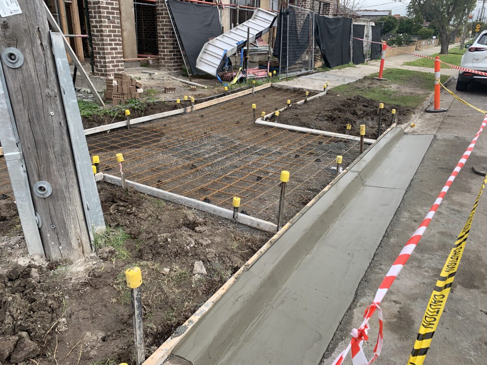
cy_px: 182
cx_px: 244
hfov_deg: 67.3
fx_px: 366
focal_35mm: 26
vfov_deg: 53.1
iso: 25
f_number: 1.8
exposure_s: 1/474
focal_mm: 4.25
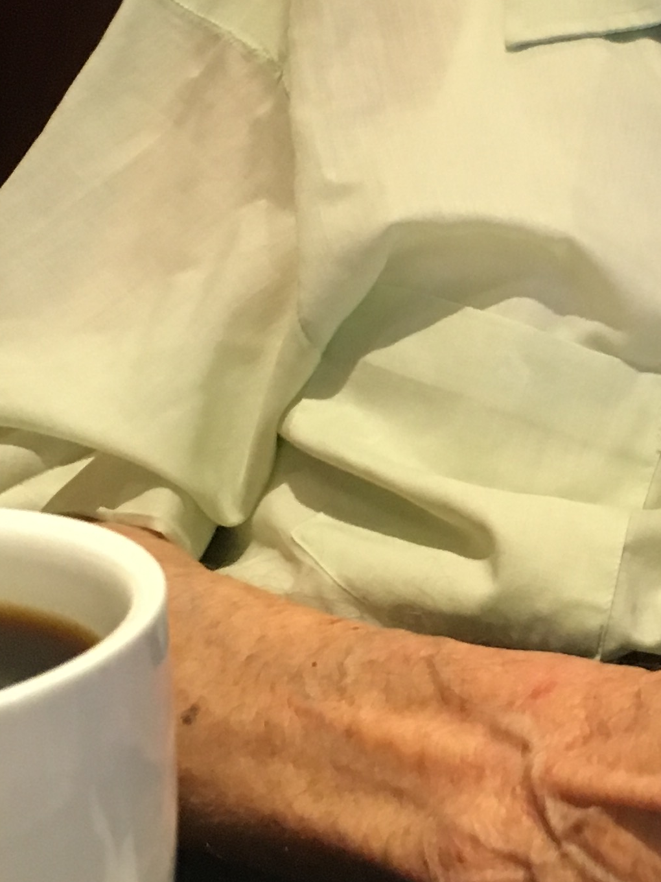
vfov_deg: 22.7
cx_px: 763
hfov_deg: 16.5
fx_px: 2190
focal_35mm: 86
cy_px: 320
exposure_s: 1/15
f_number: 2.2
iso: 200
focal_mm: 4.15
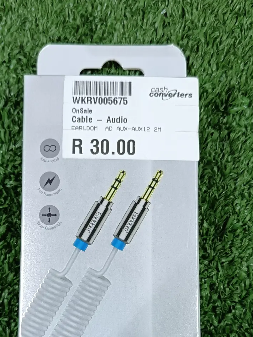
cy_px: 244
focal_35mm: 43
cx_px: 126
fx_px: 419
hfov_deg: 33.6
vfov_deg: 42.8
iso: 1249
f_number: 1.75
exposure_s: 1/25
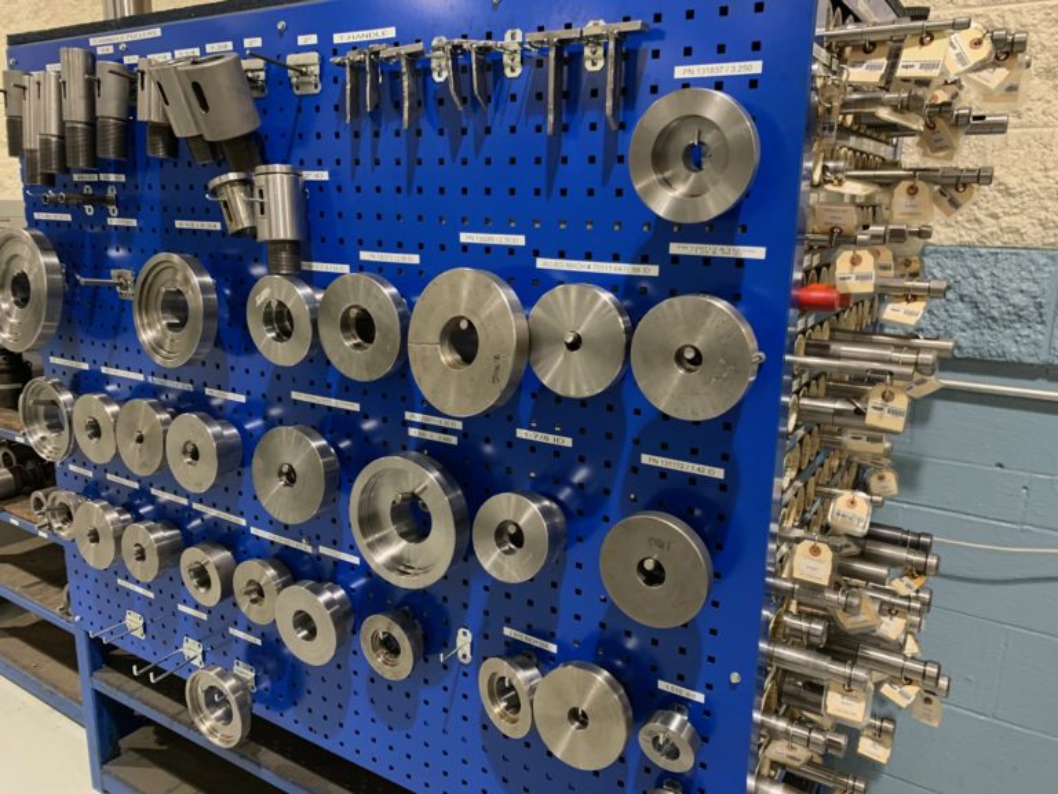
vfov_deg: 53.1
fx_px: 795
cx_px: 529
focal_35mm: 26
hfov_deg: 67.3
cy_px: 397
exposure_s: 1/60
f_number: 1.8
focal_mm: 4.25
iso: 250
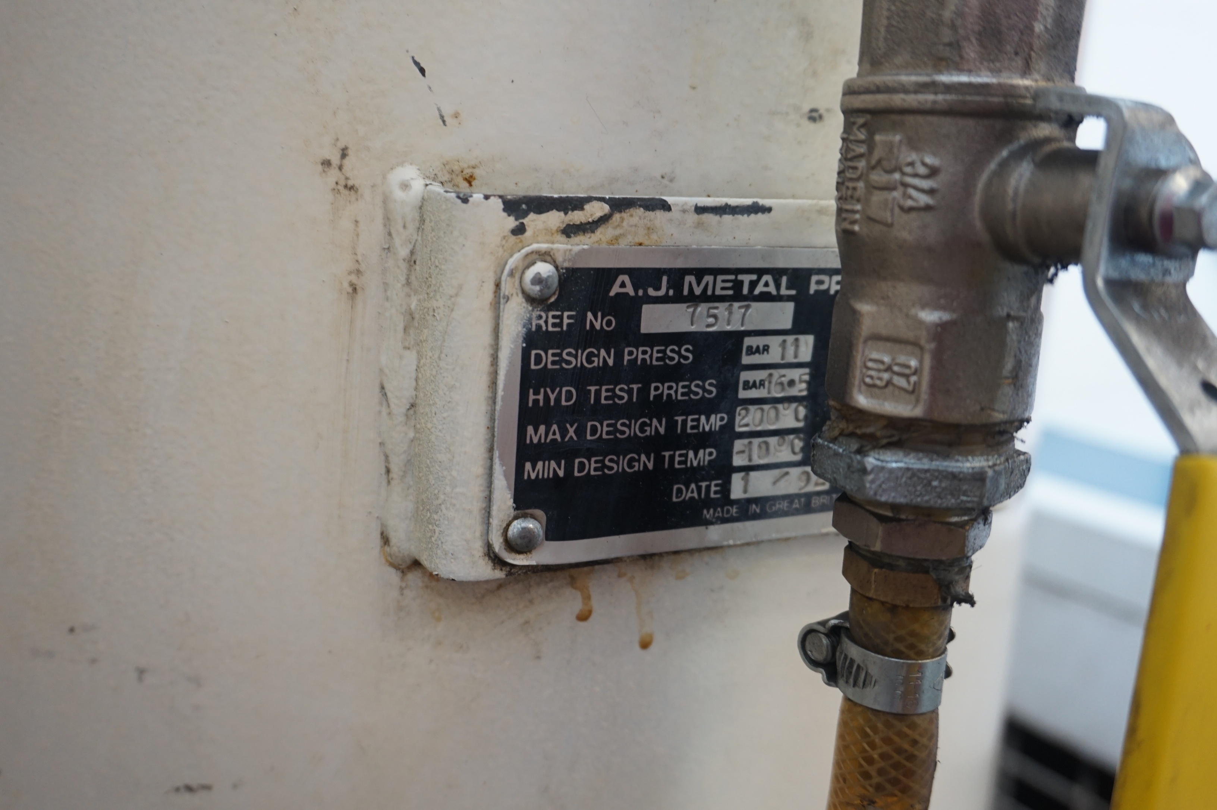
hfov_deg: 55.1
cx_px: 608
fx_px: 1166
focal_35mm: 34
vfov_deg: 38.3
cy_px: 405
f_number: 4
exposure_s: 1/60
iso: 640
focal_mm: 23
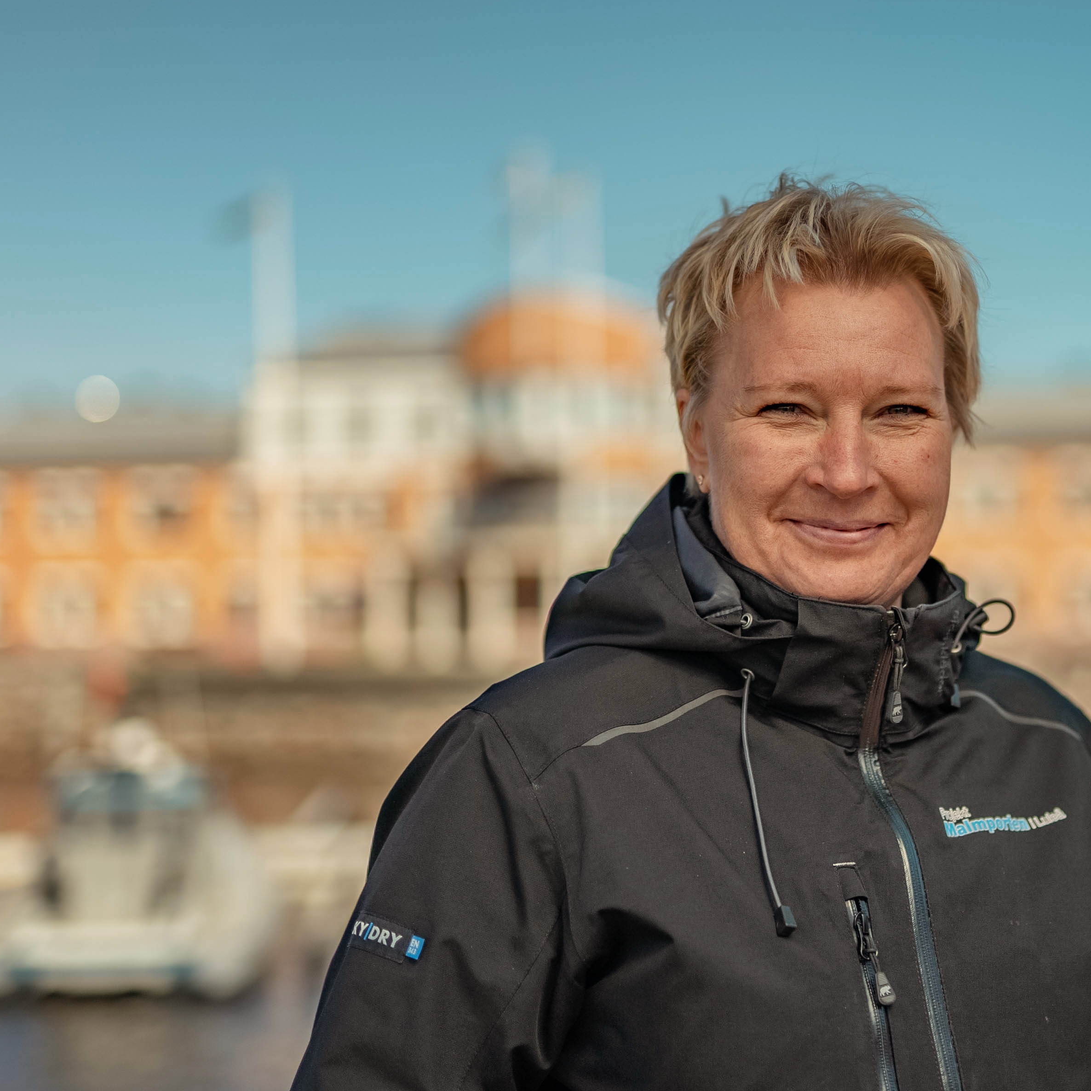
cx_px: 905
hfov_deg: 22.4
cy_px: 546
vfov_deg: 22.8
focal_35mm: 76
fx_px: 2710
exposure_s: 1/160
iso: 640
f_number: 1.4
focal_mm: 50
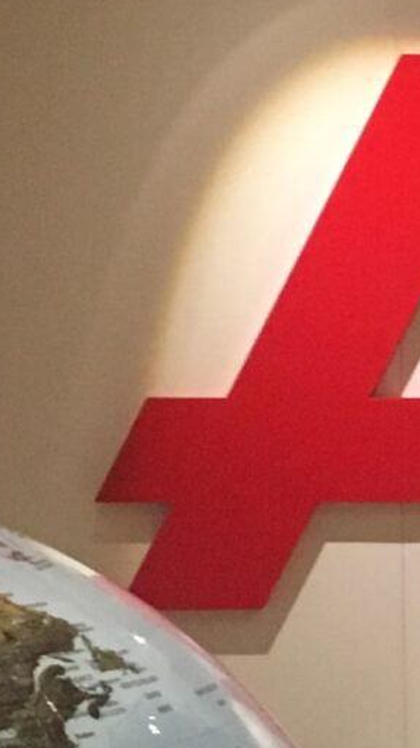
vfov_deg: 13.5
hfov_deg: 7.3
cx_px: 927
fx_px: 3151
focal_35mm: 159
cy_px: 572
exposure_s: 1/25
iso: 200
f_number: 2.2
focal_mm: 4.15
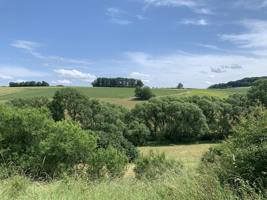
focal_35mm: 30
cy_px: 114
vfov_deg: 46.7
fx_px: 231
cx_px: 131
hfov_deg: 60.0
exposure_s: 1/2075
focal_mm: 4.25
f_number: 1.8
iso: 25
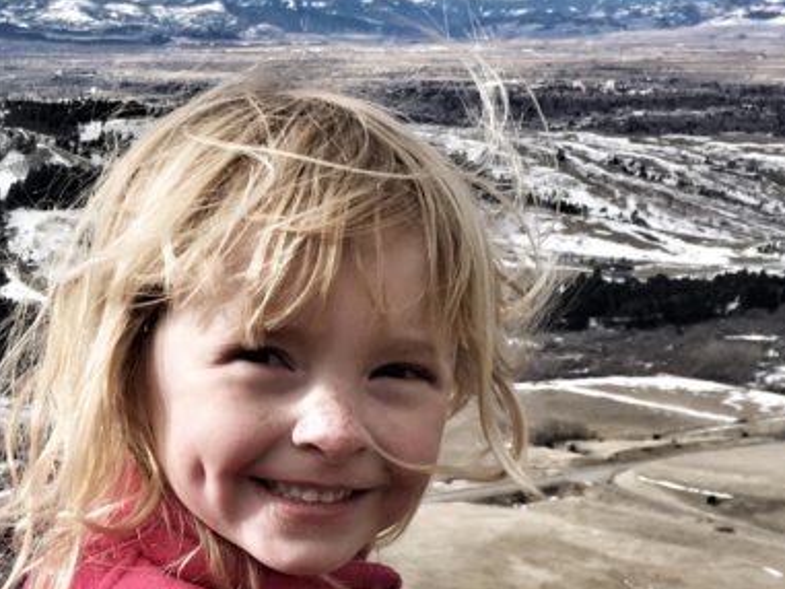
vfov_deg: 18.9
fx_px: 1769
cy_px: 393
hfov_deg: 23.7
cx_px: -41
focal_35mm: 78
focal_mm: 4.15
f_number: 2.2
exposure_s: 1/962
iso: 25
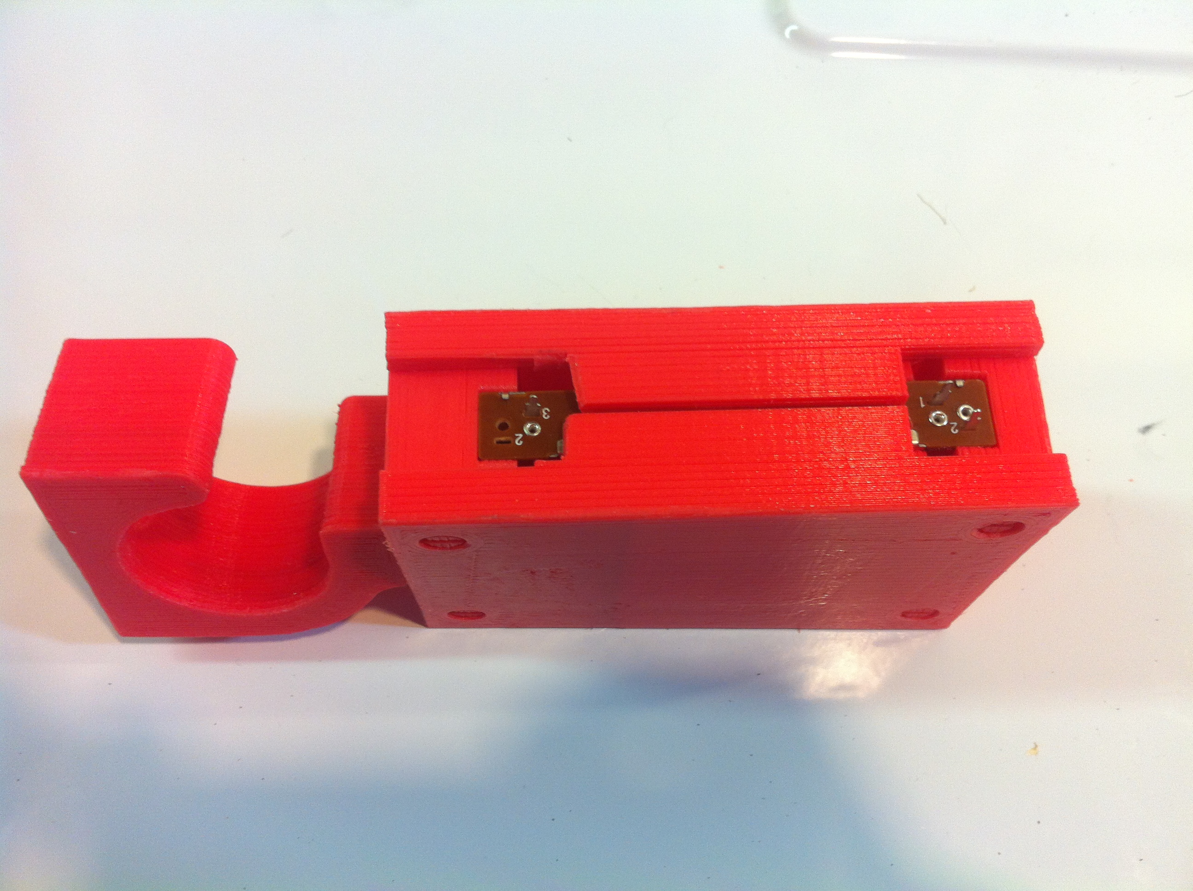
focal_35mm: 35
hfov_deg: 52.7
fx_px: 1204
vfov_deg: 40.6
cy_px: 446
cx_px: 596
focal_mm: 3.85
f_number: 2.8
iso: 80
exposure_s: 1/17
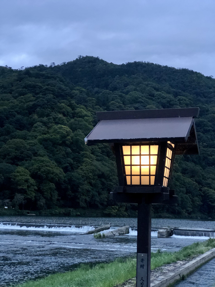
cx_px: 108
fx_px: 472
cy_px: 144
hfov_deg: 25.7
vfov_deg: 33.8
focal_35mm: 57
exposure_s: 1/30
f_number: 2.8
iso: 64
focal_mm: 6.6
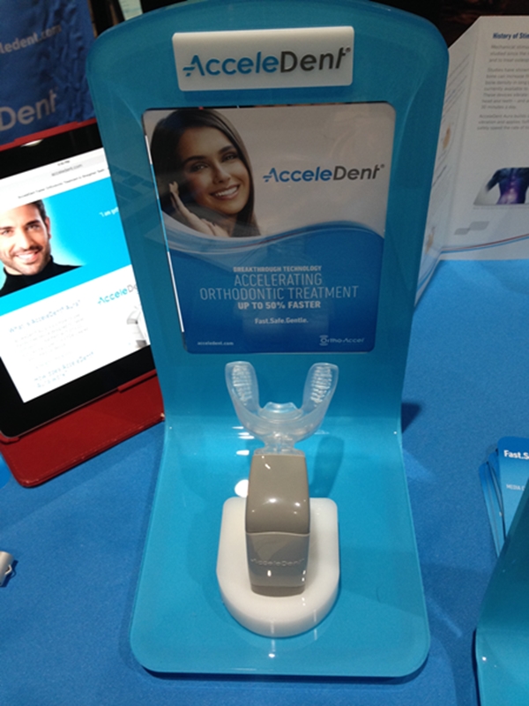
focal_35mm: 33
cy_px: 353
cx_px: 264
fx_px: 672
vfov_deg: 55.4
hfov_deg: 42.9
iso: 100
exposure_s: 1/20
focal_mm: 4.12
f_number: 2.4
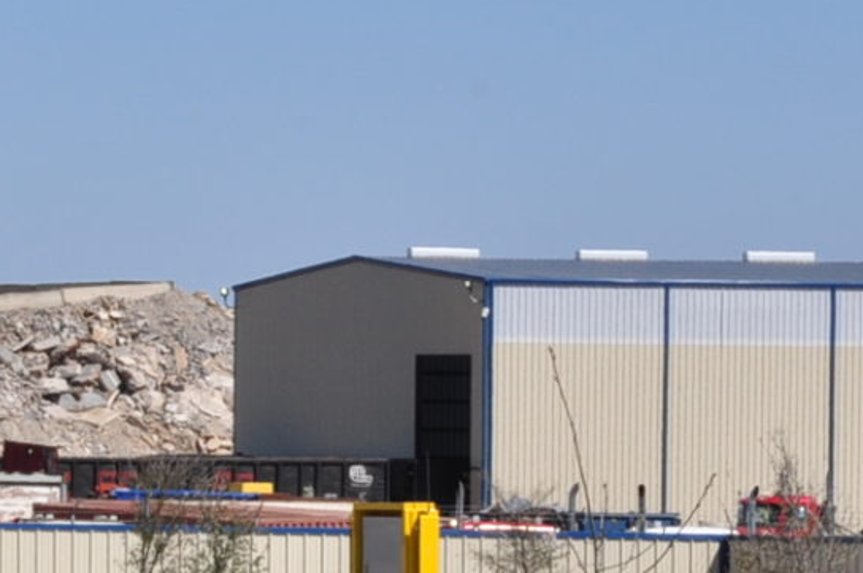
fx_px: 8378
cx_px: -255
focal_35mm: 350
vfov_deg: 3.9
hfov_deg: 5.9
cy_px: 383
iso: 200
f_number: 22
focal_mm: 62
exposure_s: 1/160
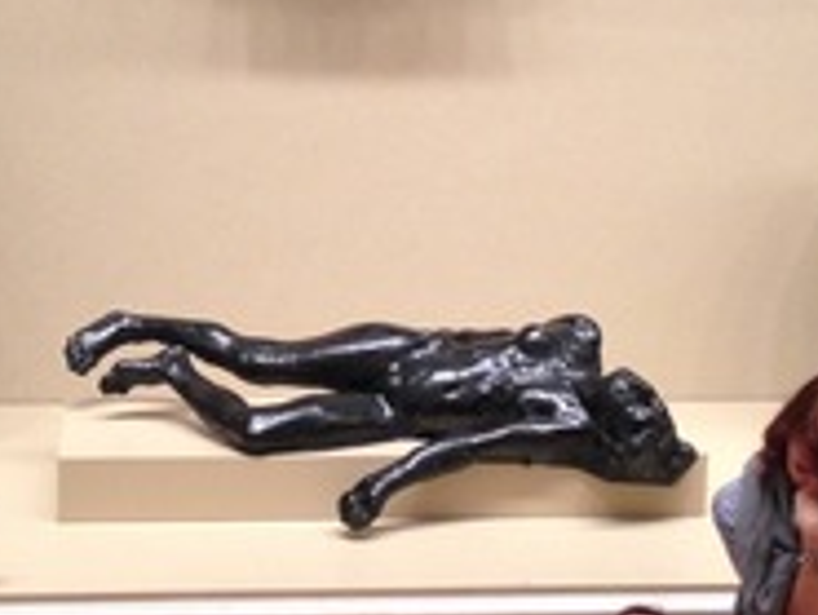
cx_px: 363
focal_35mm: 89
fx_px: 2104
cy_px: 246
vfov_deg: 16.6
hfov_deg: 22.0
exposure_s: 1/20
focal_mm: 4.12
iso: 125
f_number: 2.4
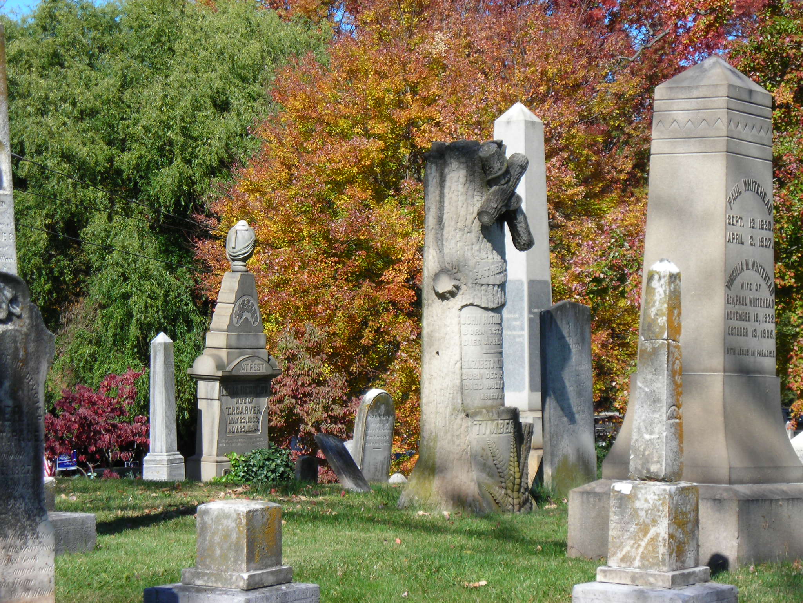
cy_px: 302
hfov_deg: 17.0
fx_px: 2691
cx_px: 402
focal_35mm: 116
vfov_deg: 12.8
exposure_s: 1/204
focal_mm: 19.2
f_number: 5.3
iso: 50
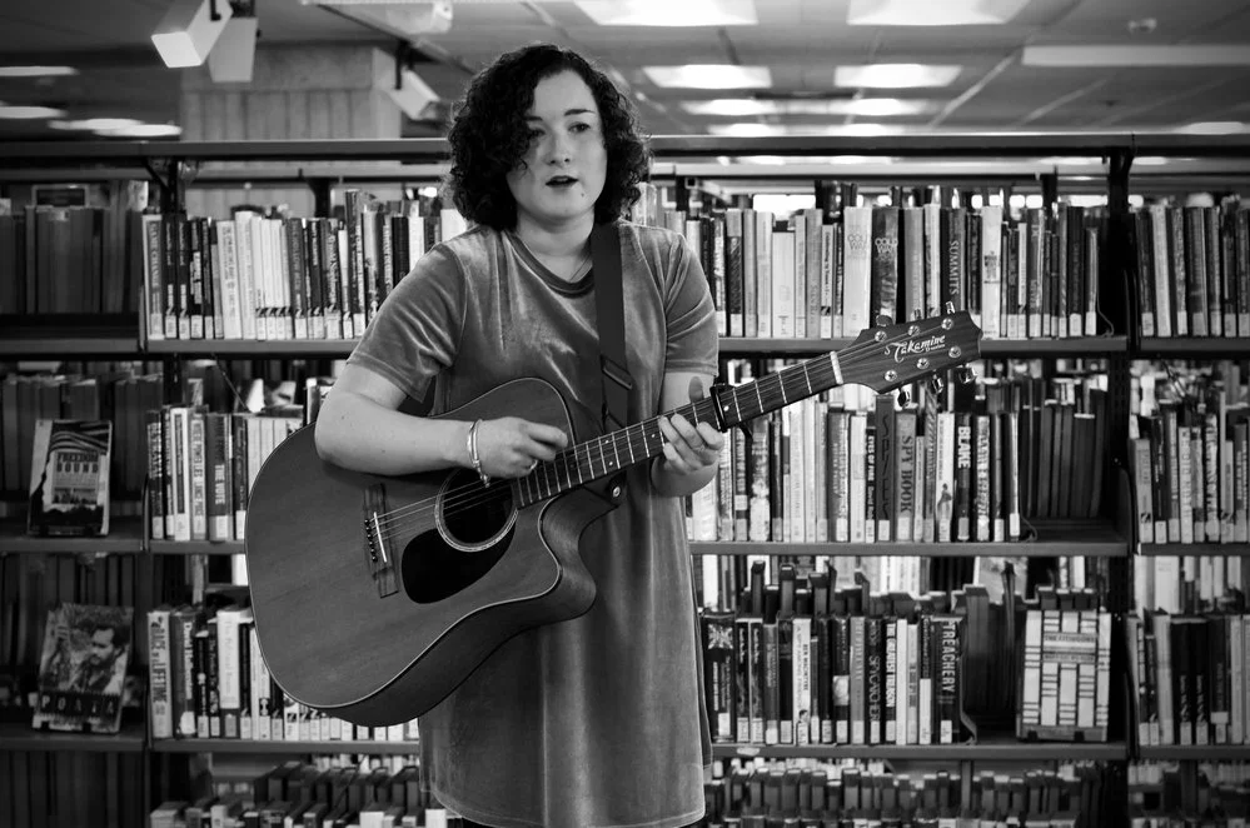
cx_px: 625
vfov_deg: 18.1
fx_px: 2599
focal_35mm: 75
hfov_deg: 27.0
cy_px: 414
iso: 800
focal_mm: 50
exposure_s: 1/80
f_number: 4.5
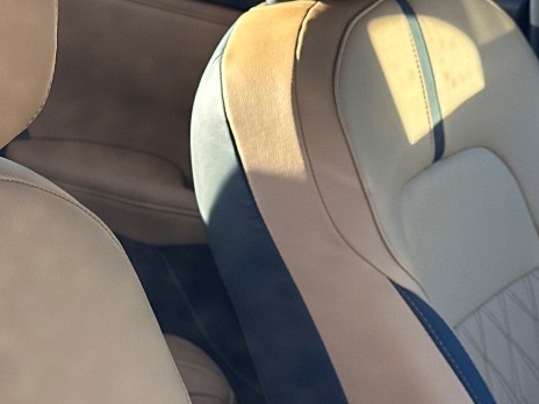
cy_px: 339
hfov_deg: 18.4
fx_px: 1651
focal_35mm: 106
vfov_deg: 13.9
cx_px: 120
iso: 50
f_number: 1.78
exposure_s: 1/195
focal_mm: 6.86
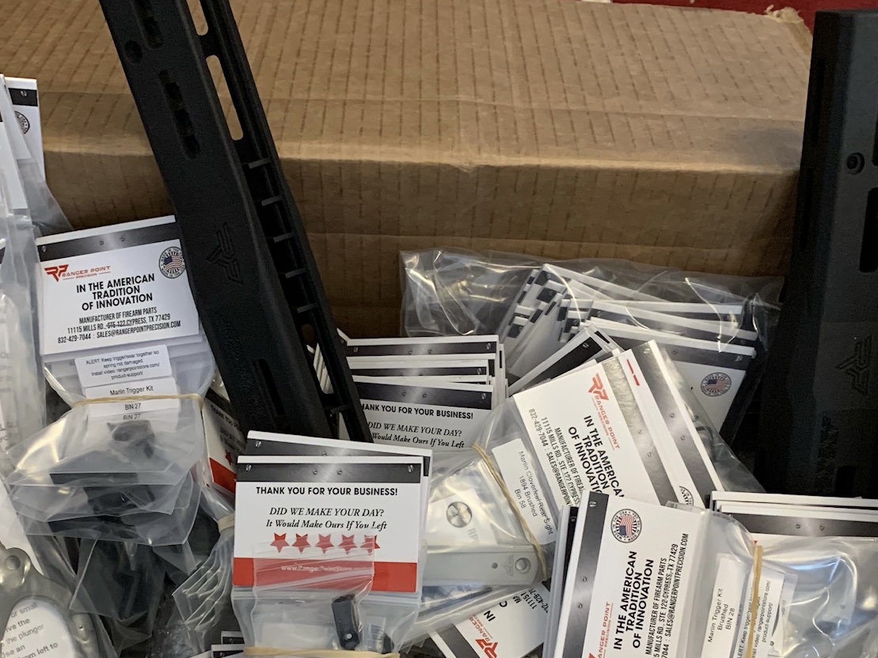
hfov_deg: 39.6
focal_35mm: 48
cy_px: 515
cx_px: 405
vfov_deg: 29.7
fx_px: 1218
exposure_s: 1/33
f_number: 1.8
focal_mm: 4.25
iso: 400
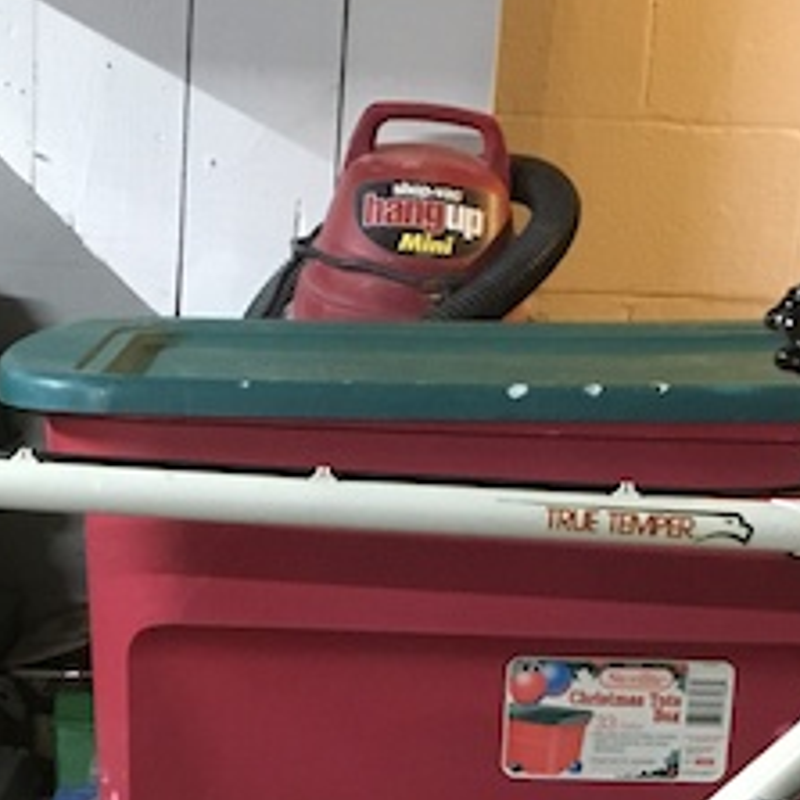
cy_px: 976
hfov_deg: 18.9
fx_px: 2406
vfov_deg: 17.9
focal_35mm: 92
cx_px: 301
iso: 250
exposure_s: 1/15
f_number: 2.2
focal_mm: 4.15
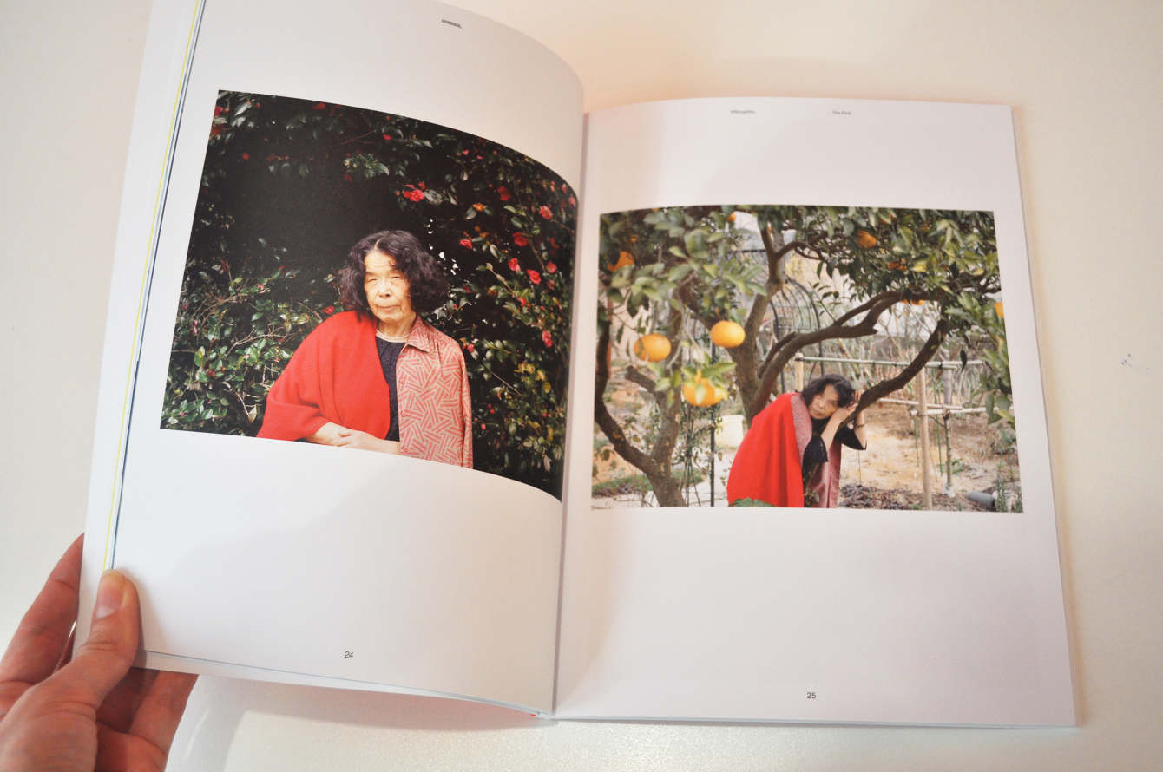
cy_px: 386
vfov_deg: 34.1
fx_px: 1258
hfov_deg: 49.6
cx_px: 582
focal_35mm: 39
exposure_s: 1/60
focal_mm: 26
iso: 400
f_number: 4.2
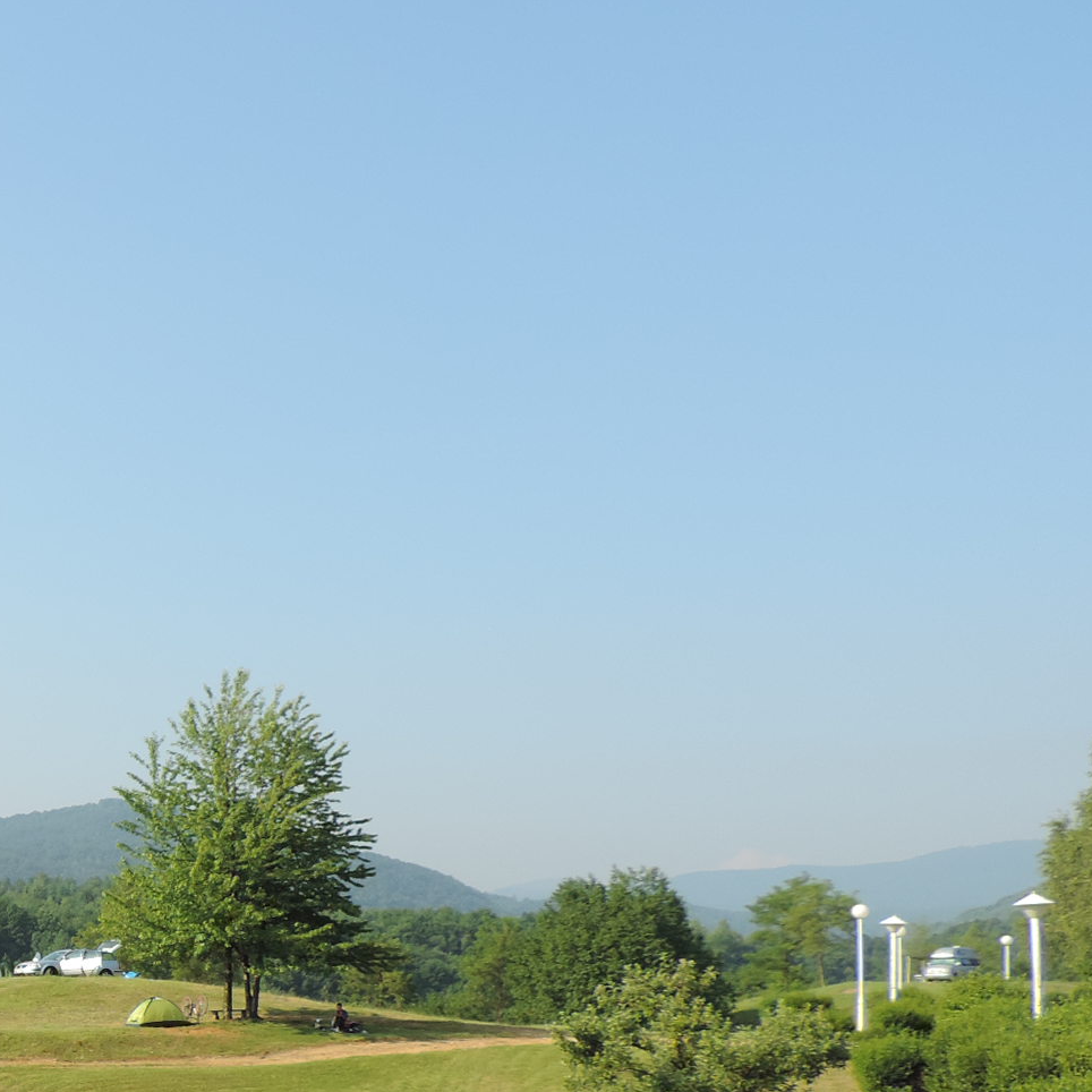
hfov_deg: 29.6
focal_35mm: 50
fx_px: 1785
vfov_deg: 33.0
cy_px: 881
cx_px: -191
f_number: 3
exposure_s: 1/640
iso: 80
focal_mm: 4.3
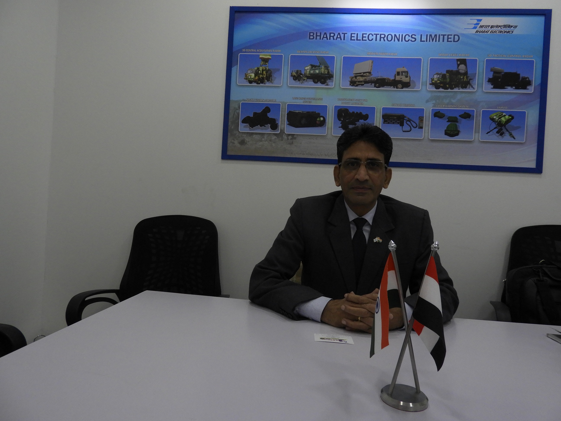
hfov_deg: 71.6
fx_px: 389
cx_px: 280
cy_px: 210
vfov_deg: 56.8
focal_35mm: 24
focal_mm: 4.3
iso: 280
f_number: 3.3
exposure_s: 1/125
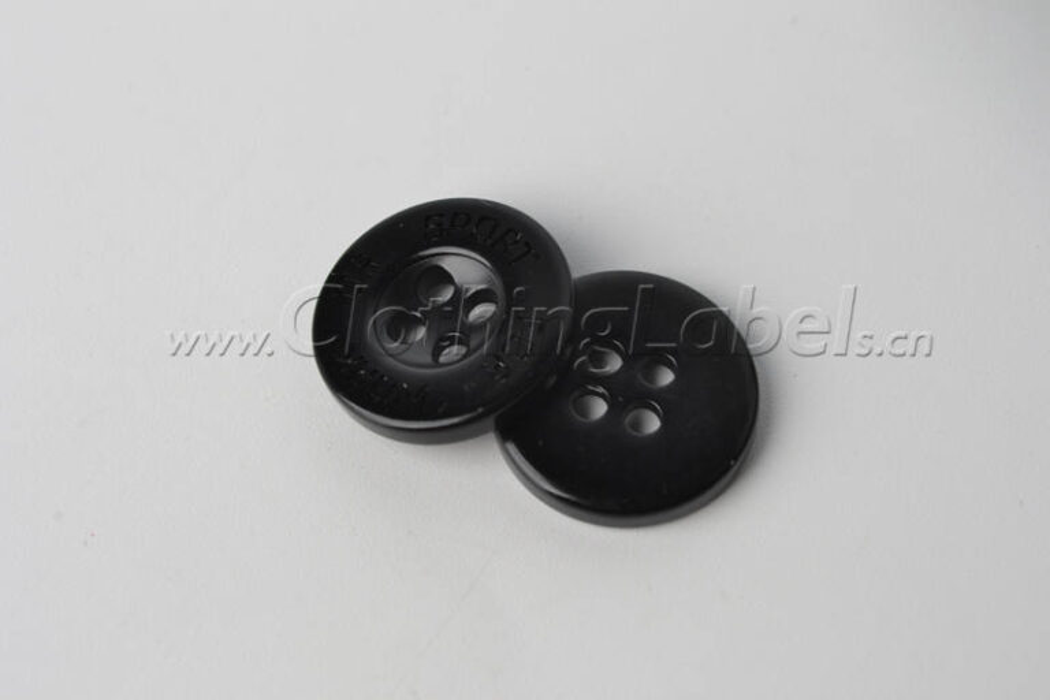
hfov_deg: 24.6
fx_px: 2406
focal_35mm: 82
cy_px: 350
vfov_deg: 16.6
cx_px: 525
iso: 100
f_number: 13
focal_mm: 55
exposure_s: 1/80
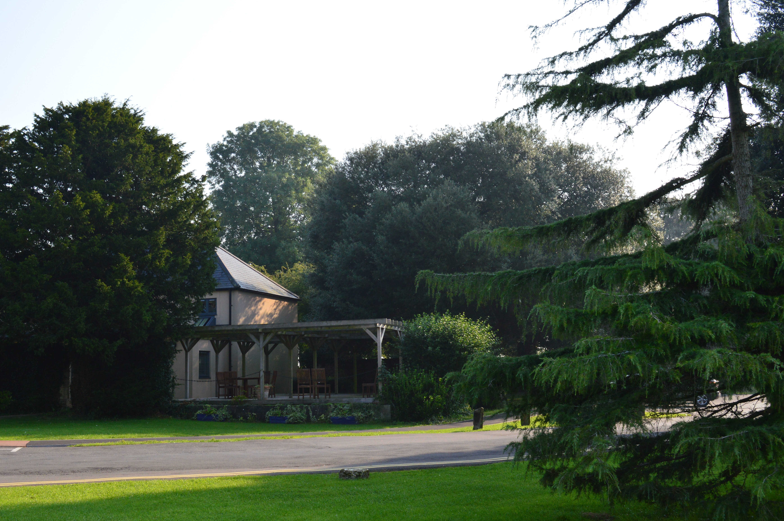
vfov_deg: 31.8
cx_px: 373
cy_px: 251
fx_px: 914
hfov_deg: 46.4
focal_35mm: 42
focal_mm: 26
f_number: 10
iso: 400
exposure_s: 1/250
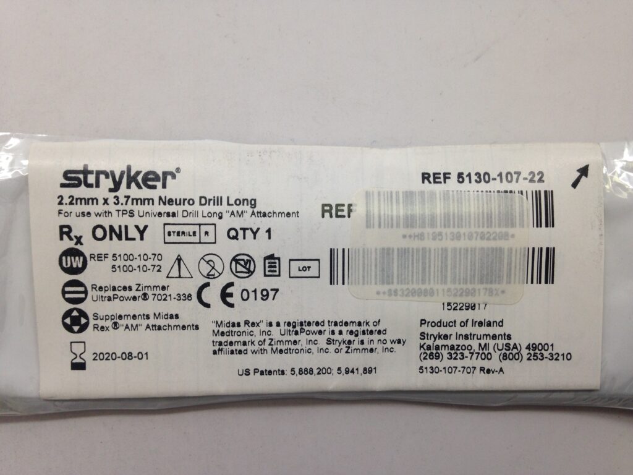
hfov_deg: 55.4
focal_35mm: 33
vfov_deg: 42.9
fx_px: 603
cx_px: 316
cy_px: 238
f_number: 2.4
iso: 64
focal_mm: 4.12
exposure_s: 1/60
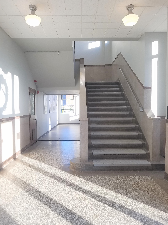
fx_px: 168
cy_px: 112
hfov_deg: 53.1
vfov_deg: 67.3
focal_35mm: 26
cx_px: 84
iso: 50
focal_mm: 4.2
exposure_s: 1/228
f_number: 1.7
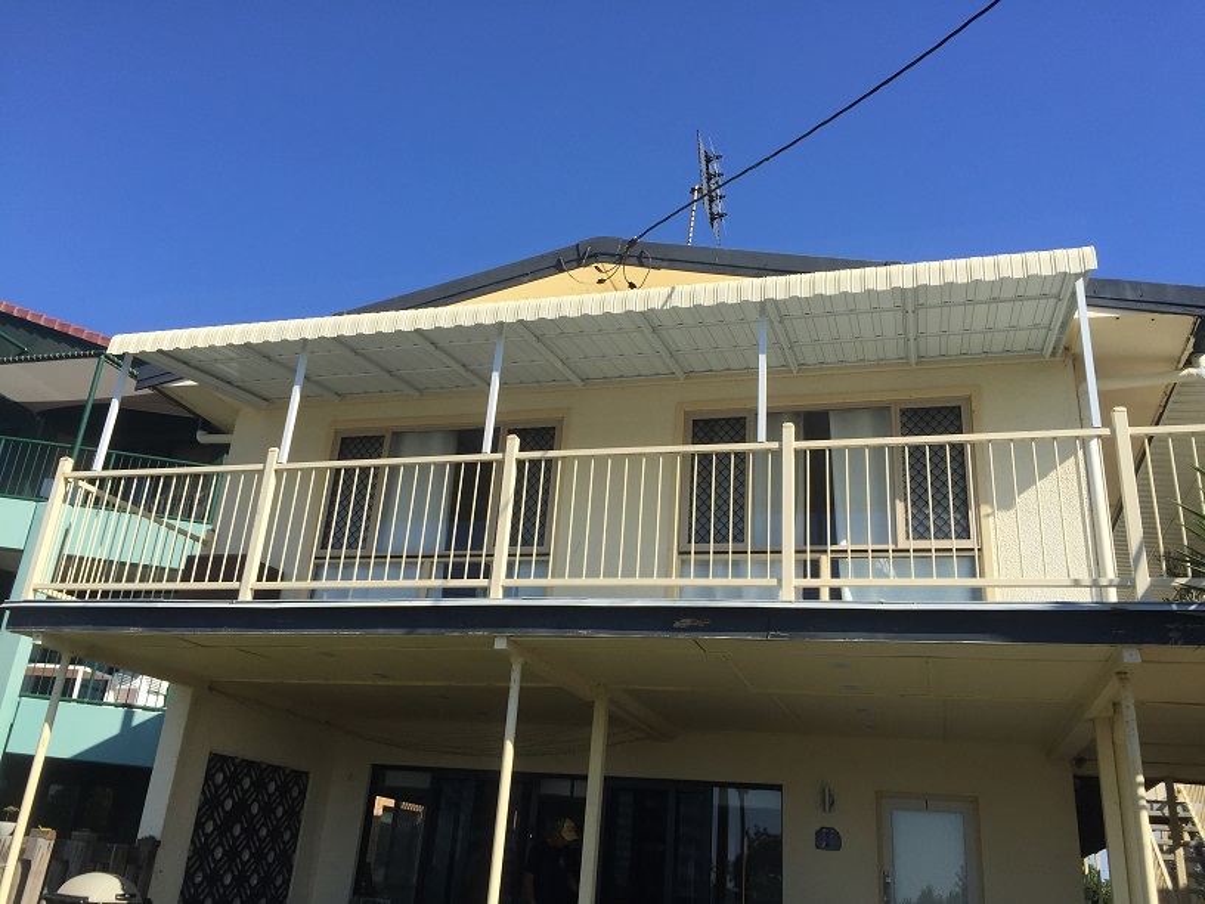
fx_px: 1010
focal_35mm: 29
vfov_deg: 48.2
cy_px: 452
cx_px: 602
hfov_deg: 61.7
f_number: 2.2
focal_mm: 4.15
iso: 32
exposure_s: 1/1799
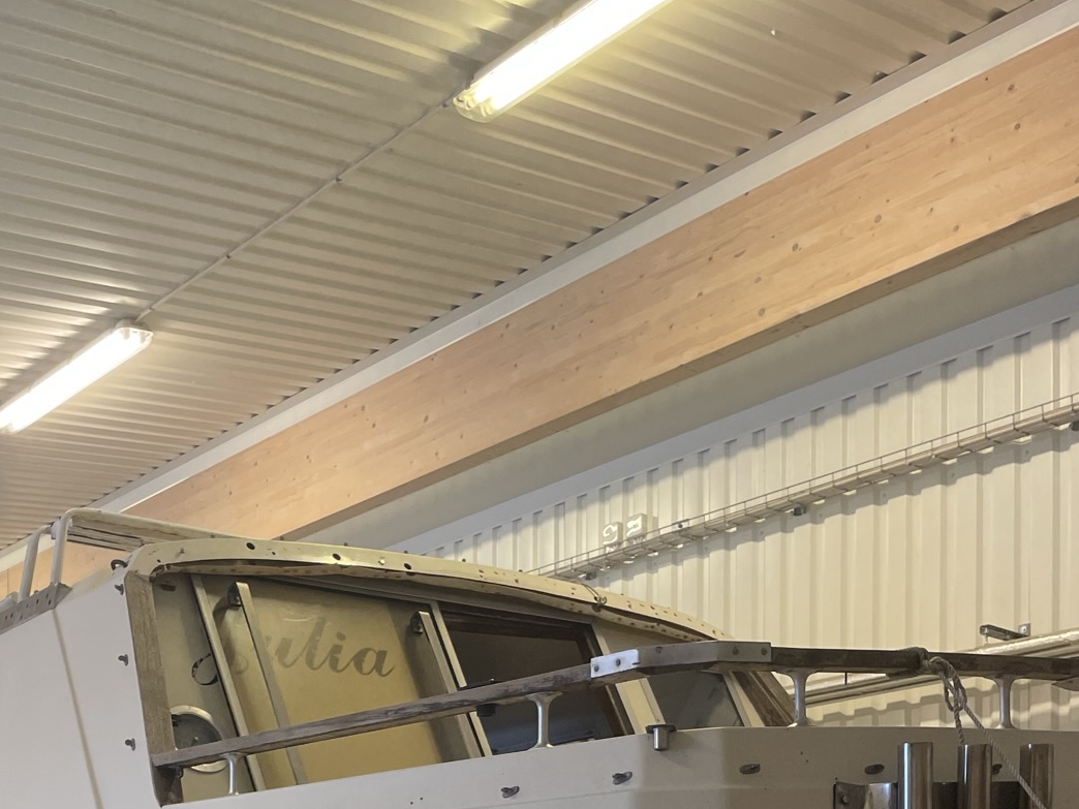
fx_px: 1590
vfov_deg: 25.3
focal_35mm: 51
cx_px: 338
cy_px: 999
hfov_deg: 37.0
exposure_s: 1/100
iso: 64
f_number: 1.6
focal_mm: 4.2
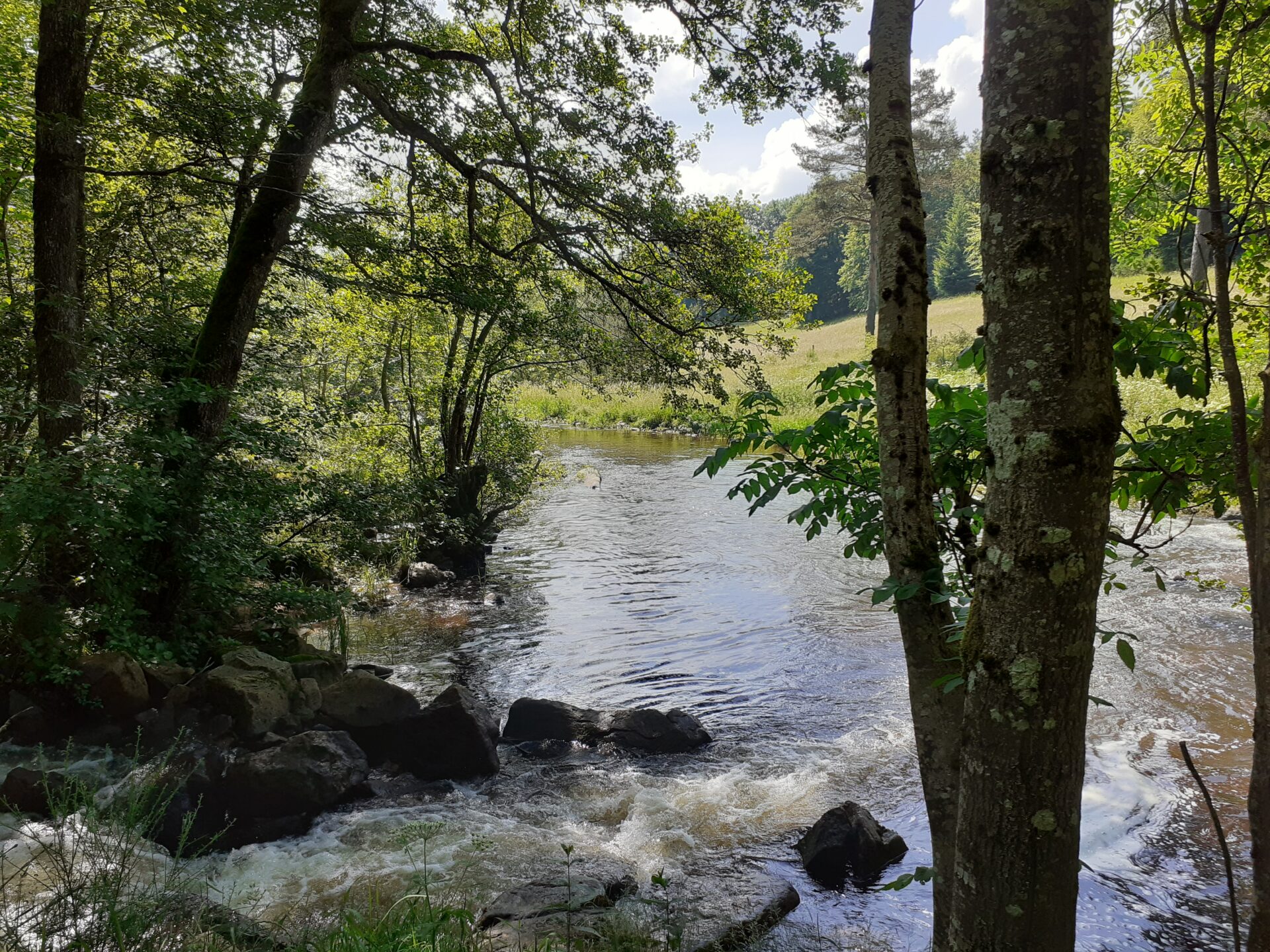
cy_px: 476
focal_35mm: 27
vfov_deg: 51.4
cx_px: 635
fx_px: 991
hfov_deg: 65.3
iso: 40
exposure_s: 1/617
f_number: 1.9
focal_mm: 3.6
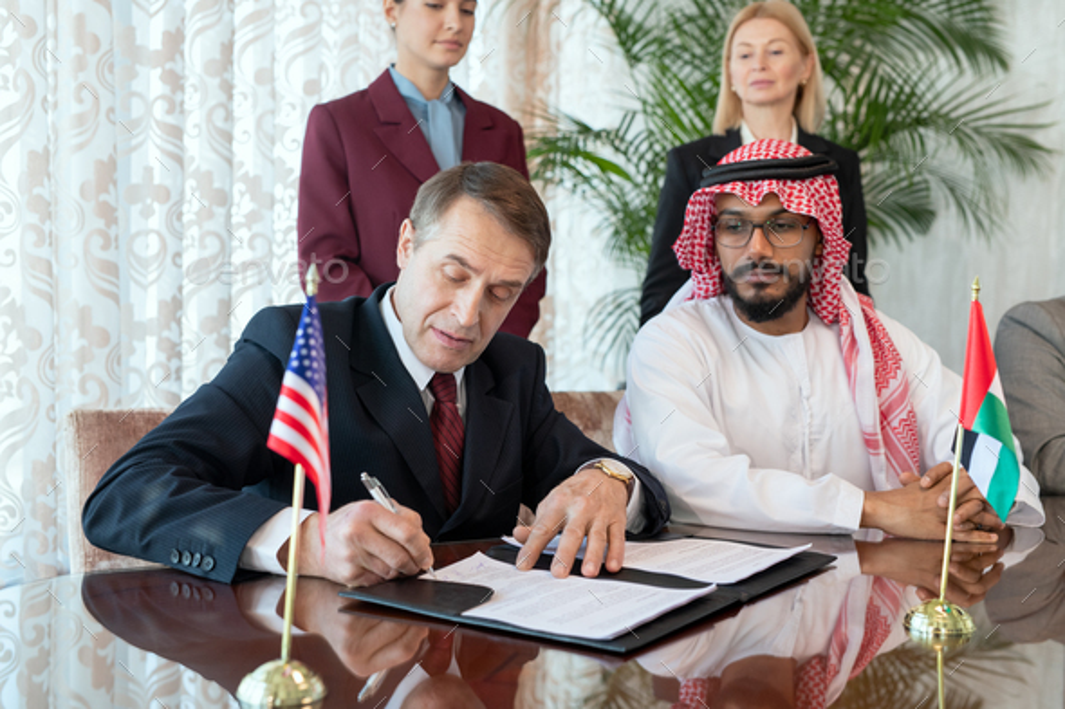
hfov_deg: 39.6
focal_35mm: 50
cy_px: 354
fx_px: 1479
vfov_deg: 27.0
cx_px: 532
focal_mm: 50
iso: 800
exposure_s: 1/200
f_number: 4.5
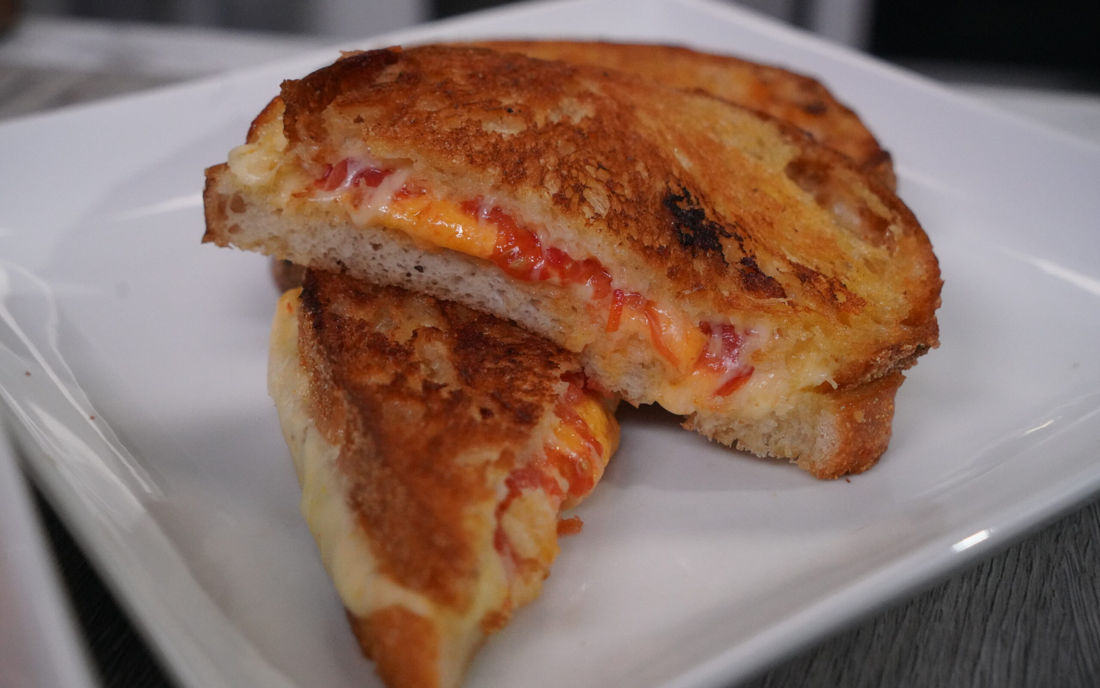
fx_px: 1439
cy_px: 335
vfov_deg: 26.9
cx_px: 551
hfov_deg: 41.8
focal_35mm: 48
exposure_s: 1/4000
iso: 10000
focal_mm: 47
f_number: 6.3
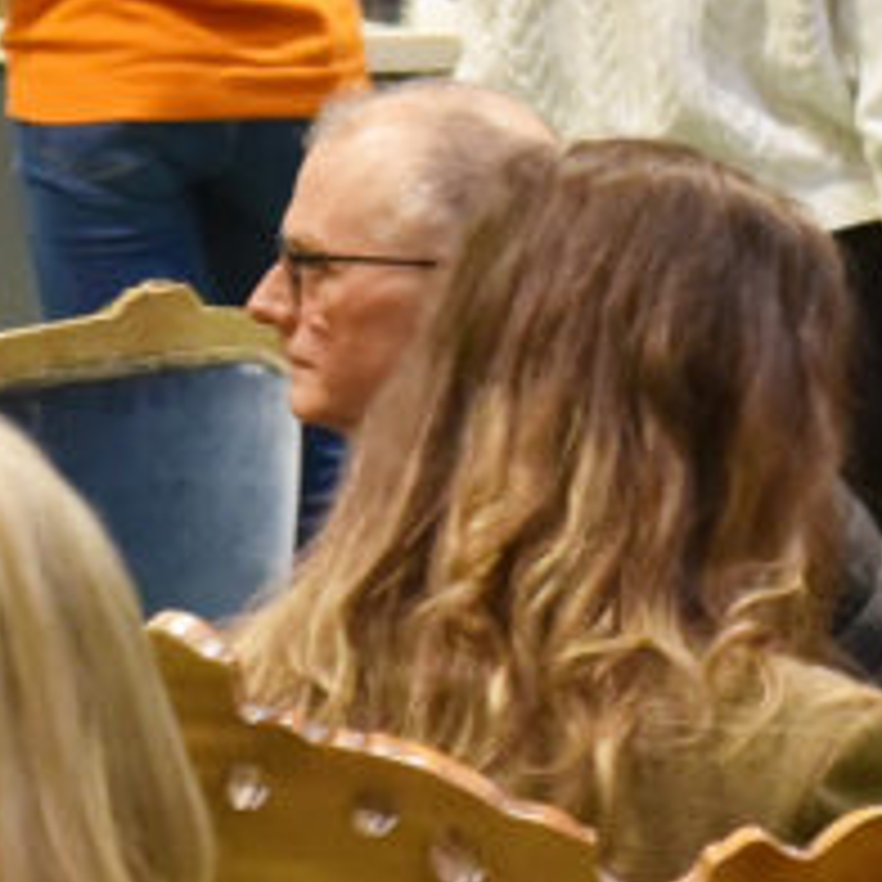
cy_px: -146
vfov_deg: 3.7
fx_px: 13693
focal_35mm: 475
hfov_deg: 3.7
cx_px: 1336
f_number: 5
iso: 2000
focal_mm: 70
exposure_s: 1/60
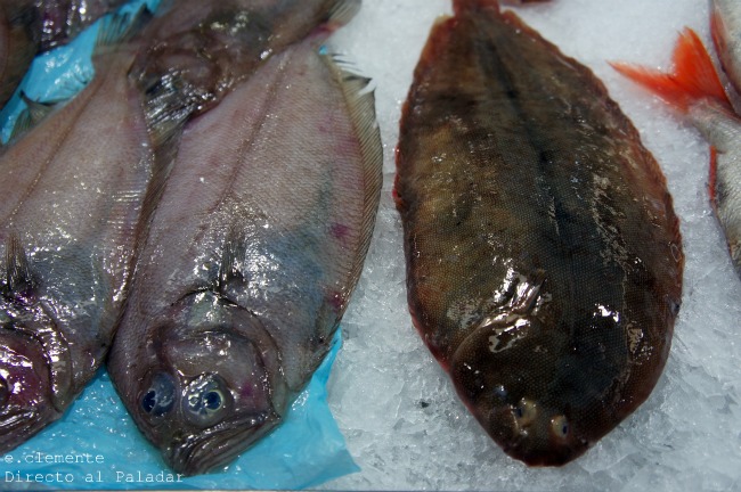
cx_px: 370
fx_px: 864
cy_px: 246
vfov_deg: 31.8
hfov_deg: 46.4
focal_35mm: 42
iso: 250
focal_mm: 28
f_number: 4
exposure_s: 1/50
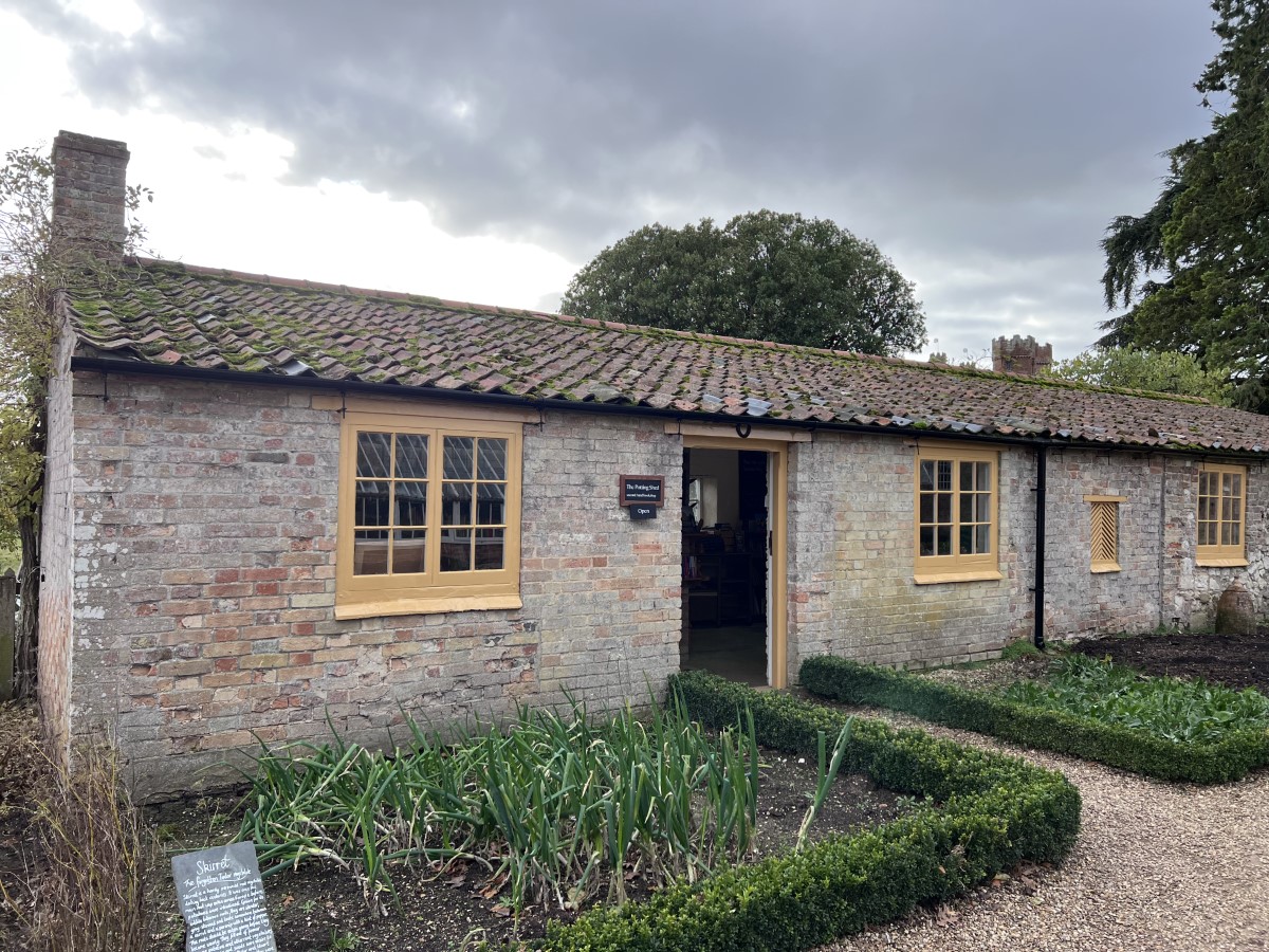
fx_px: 953
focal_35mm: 26
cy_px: 476
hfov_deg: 67.3
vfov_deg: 53.1
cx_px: 634
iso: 50
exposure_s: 1/808
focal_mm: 5.7
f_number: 1.5
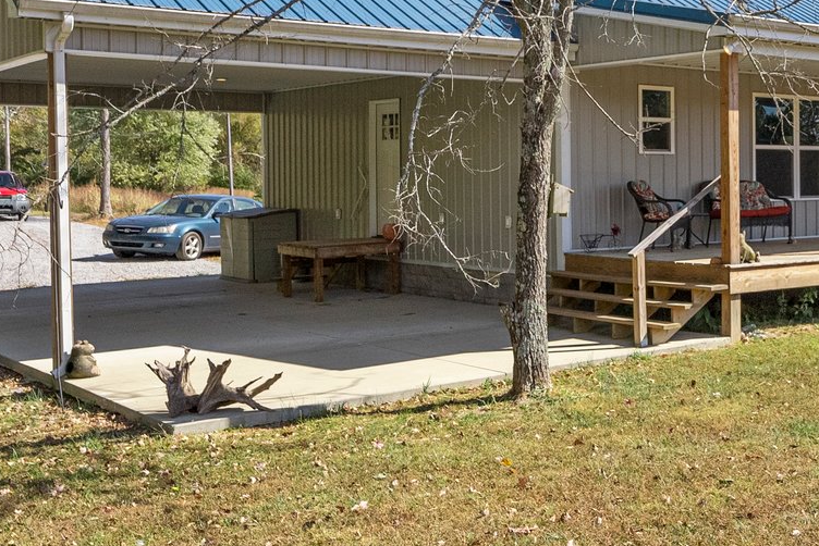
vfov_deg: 26.3
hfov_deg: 35.5
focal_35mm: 51
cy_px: 196
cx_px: 794
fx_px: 1165
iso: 400
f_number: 8
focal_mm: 18.8
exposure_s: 1/1600
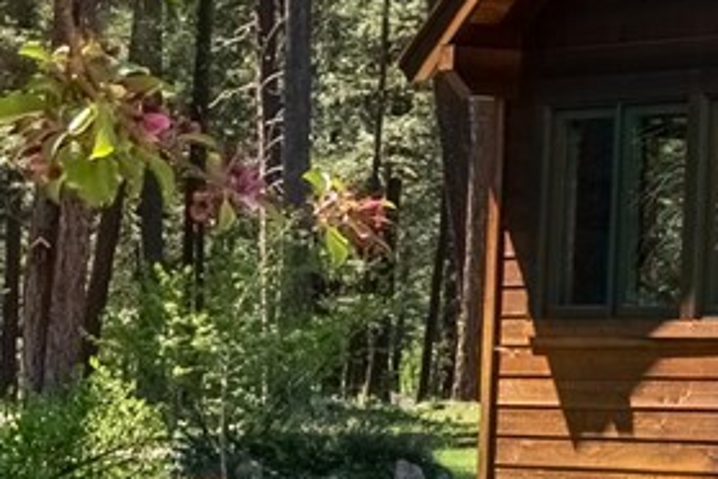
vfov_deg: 8.7
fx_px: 3128
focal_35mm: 157
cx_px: 1666
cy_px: -23
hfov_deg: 11.2
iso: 100
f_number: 8
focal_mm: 25.8
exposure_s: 1/3200
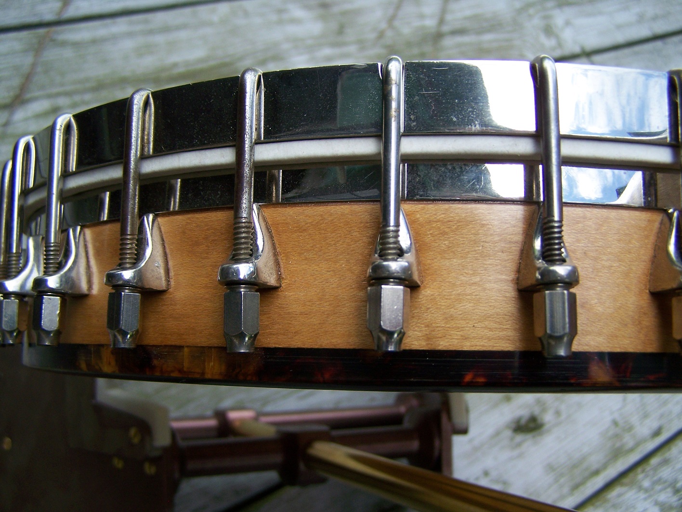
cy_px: 256
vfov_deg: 37.8
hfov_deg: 48.9
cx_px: 341
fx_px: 749
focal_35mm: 38
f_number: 2.8
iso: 80
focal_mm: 6.3
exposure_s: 1/400
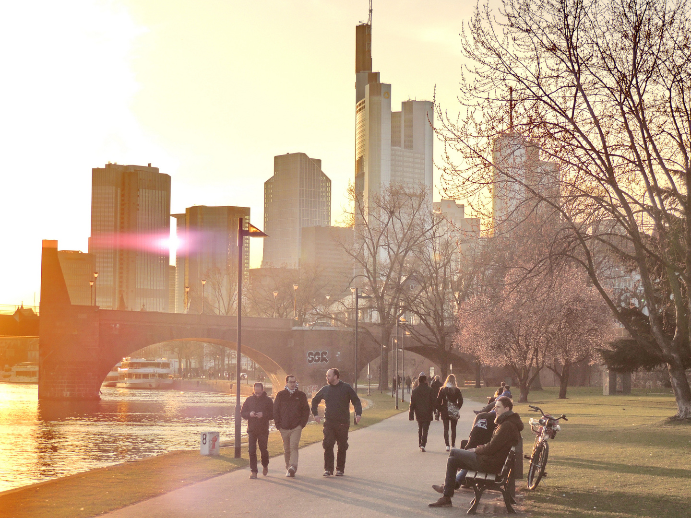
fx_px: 1697
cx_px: 346
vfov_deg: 17.4
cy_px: 259
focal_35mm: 85
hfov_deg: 23.0
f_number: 4
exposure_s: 1/400
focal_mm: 15.1
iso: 100
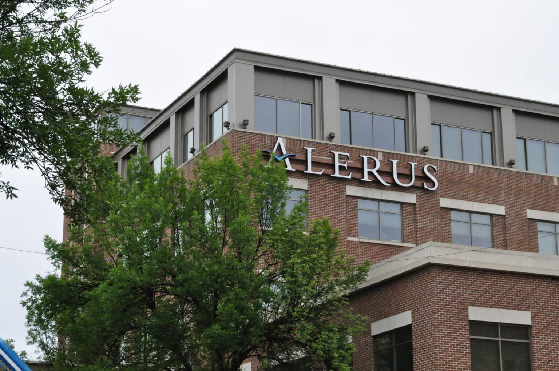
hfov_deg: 24.6
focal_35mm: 82
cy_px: 186
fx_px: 1279
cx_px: 280
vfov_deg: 16.5
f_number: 13
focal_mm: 55
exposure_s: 1/1250
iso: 2000
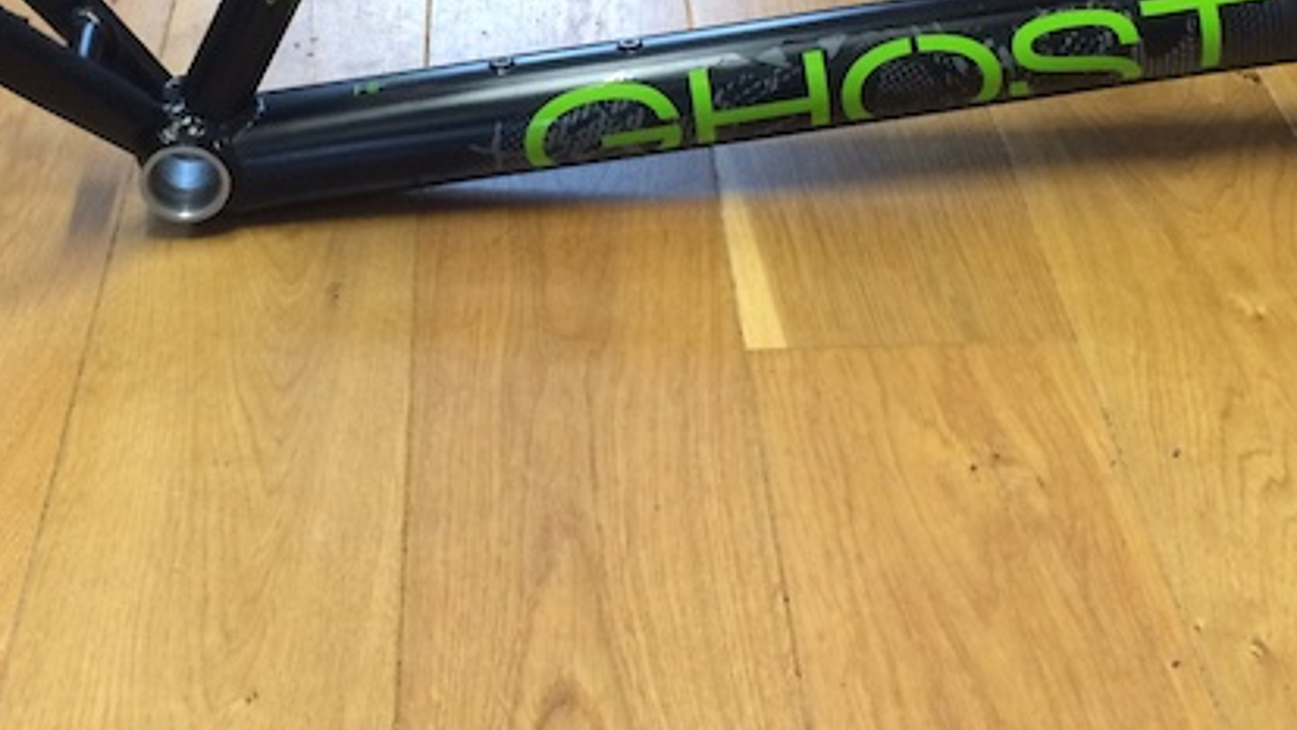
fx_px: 2098
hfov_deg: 34.3
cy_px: -81
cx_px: 529
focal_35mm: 61
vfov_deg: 18.9
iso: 320
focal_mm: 4.15
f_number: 2.2
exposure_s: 1/33
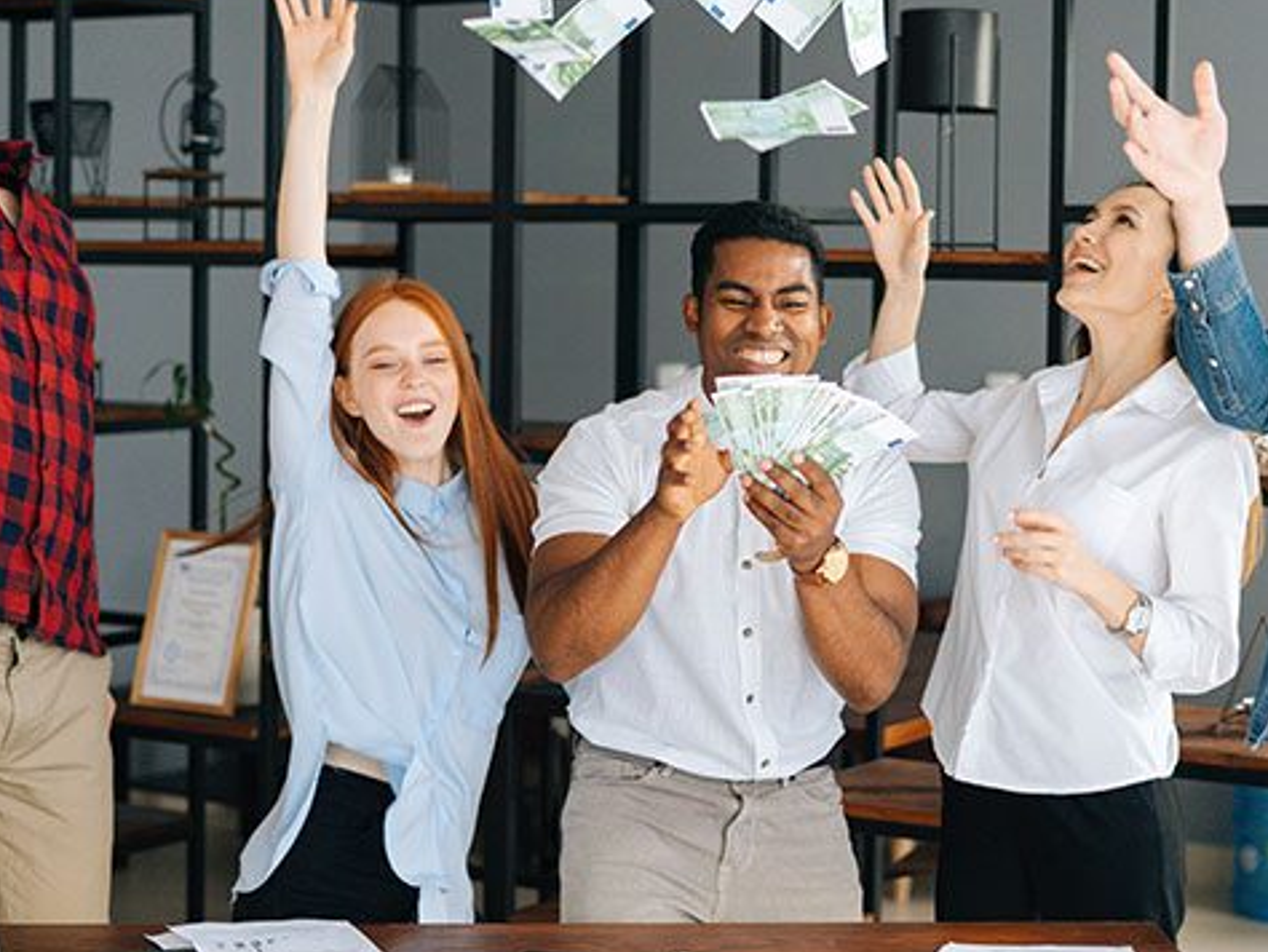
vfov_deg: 19.4
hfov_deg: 25.6
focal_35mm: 76
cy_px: 382
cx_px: 738
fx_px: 2785
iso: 320
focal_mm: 50
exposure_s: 1/250
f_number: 1.8
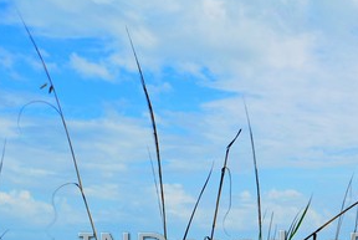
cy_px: 251
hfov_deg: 24.8
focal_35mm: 80
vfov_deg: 16.7
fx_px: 797
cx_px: 303
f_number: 8
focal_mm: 24
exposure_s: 1/250
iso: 100
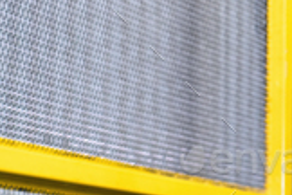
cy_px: 245
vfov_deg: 10.8
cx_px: 526
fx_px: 1006
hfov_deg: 14.5
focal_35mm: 124
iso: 1250
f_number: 2.8
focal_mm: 34
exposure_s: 1/160
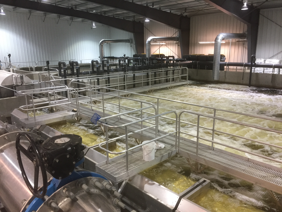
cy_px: 106
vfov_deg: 48.2
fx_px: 236
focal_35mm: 29
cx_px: 141
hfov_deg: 61.7
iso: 125
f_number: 2.2
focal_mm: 4.15
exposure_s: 1/30
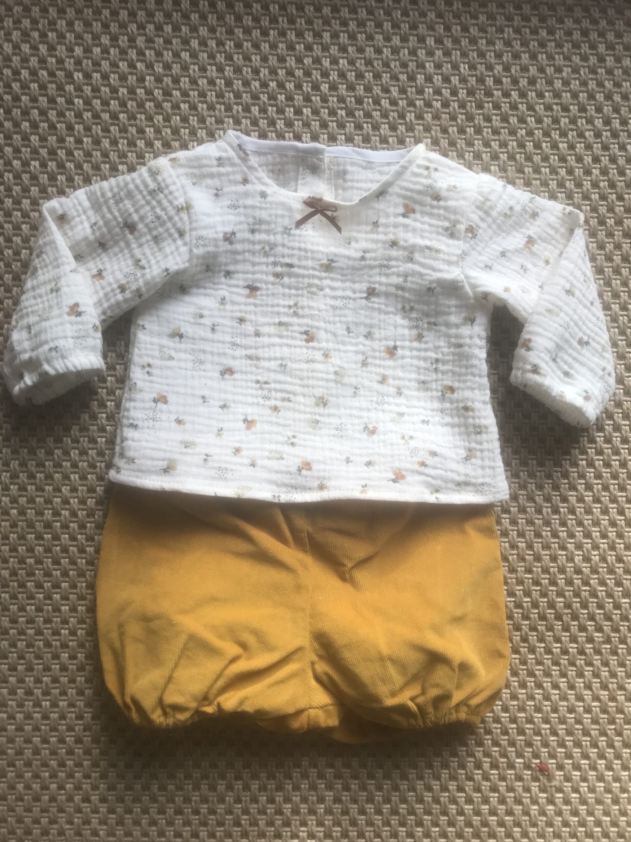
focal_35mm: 28
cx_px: 316
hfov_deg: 49.7
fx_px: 681
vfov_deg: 63.4
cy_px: 421
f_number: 1.8
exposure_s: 1/169
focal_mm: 3.99
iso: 20
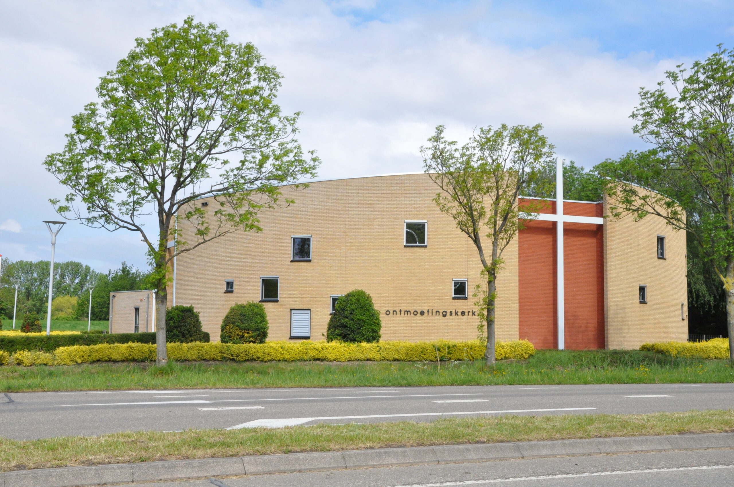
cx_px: 367
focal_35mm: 45
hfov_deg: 43.7
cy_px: 244
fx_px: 916
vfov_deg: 29.8
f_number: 14
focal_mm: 30
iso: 1250
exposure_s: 1/800
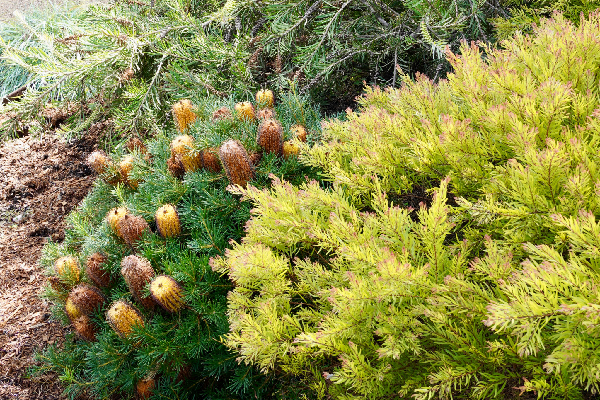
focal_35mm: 35
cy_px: 200
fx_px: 583
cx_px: 300
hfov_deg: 54.4
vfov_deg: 37.8
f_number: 10
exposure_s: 1/25
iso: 160
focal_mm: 35
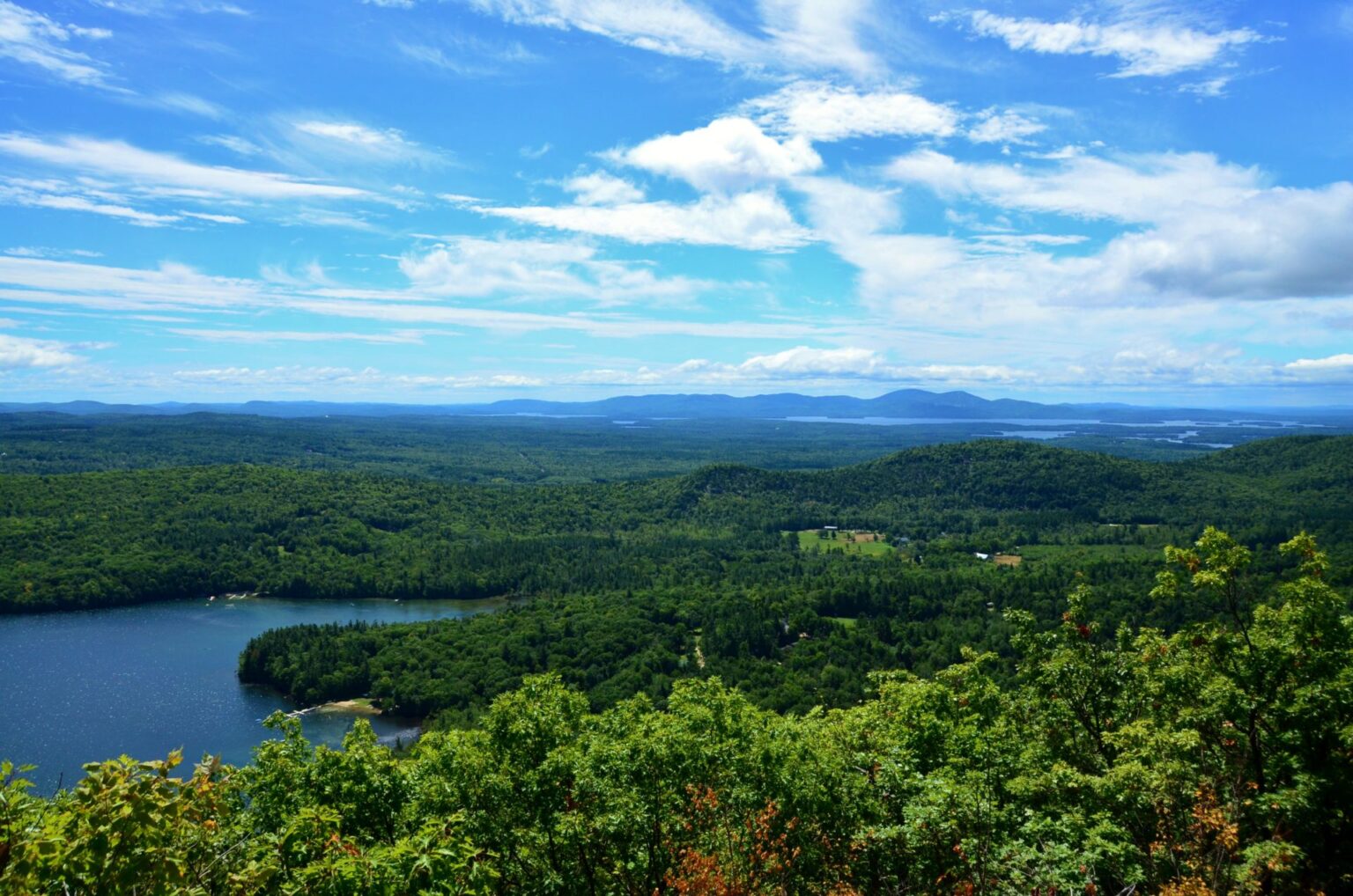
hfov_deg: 67.5
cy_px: 448
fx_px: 1013
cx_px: 676
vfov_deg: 47.8
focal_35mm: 27
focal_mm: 18
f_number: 11
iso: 800
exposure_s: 1/1250
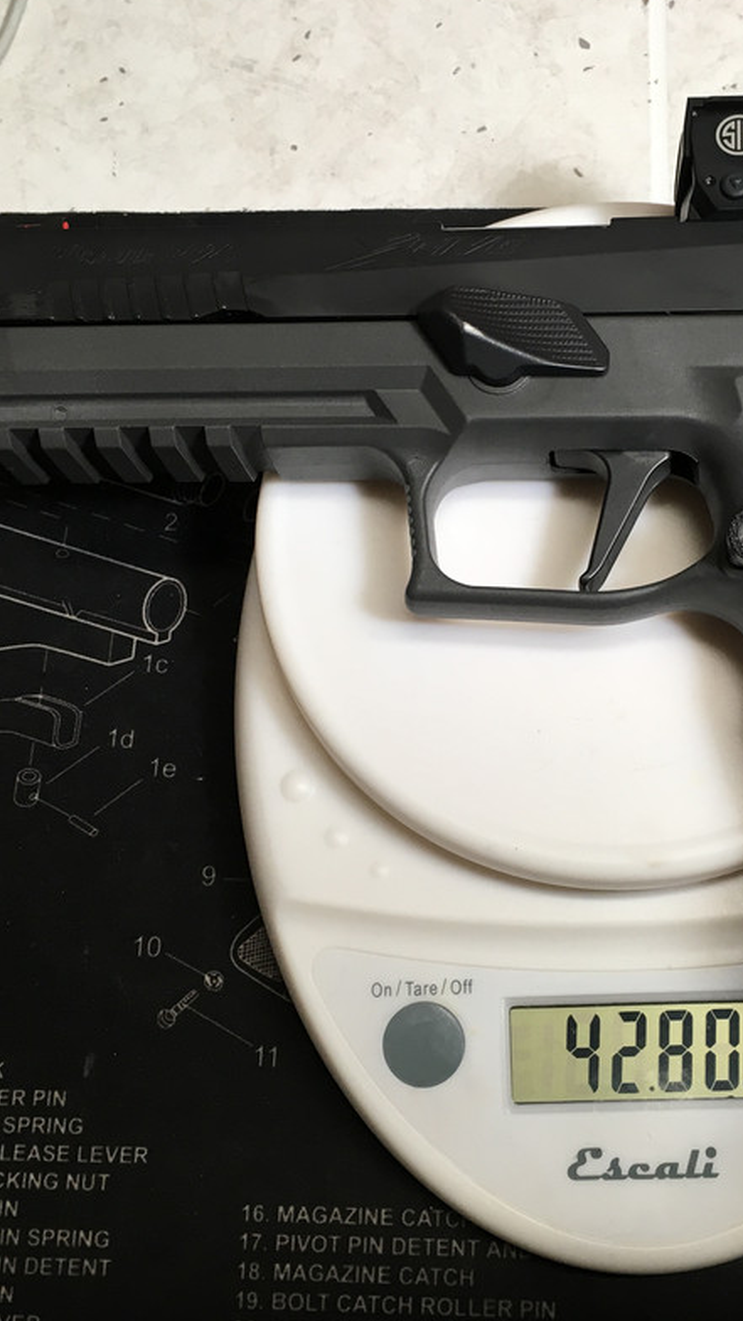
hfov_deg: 27.6
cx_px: 481
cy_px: 662
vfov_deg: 47.4
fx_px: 1506
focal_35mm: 43
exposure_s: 1/30
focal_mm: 4.15
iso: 25
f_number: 2.2
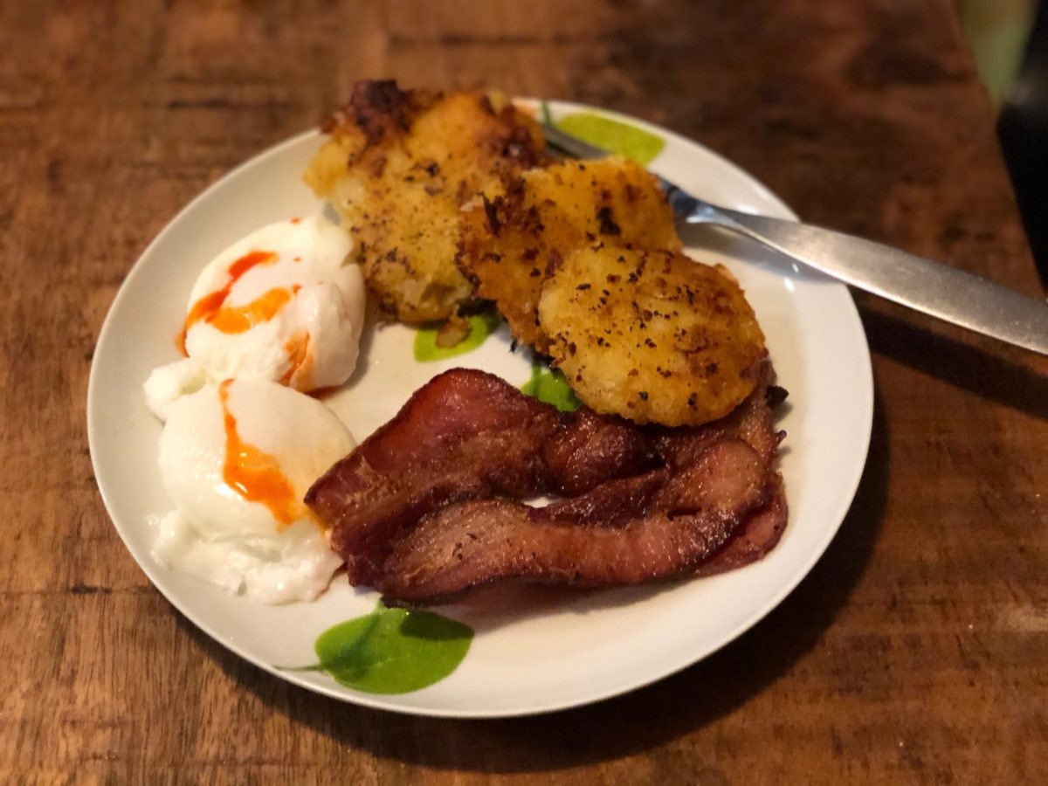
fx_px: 1726
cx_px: 524
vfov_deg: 25.7
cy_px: 393
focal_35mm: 57
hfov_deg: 33.8
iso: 640
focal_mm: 6.6
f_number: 2.8
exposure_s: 1/30
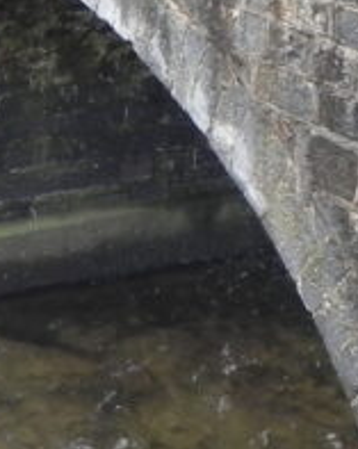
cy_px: -7
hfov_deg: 11.3
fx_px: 1752
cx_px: -139
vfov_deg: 14.4
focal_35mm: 132
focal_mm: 4.6
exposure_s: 1/70
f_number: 3.2
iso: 160
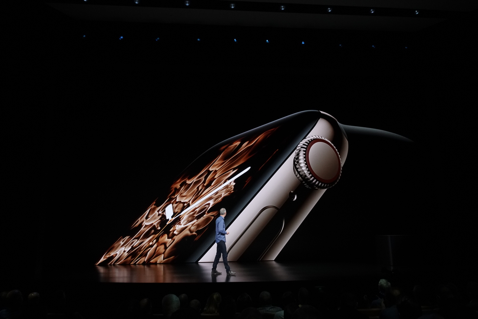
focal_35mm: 29
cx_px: 239
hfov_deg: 63.6
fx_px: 385
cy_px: 160
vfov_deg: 45.0
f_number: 5.6
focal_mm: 10.8
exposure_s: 1/100
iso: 1250
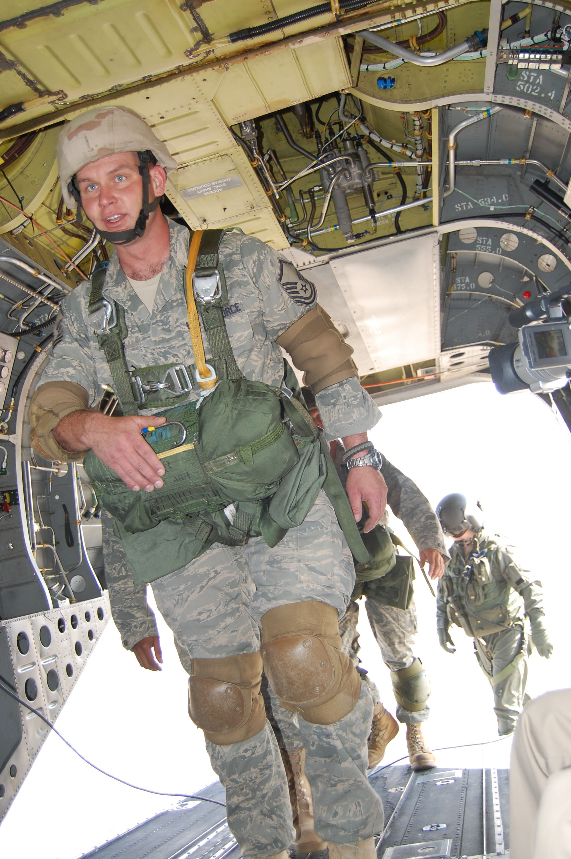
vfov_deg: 55.1
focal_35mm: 34
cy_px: 430
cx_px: 286
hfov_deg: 38.3
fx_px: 822
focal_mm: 23
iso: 400
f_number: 3.8
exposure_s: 1/200
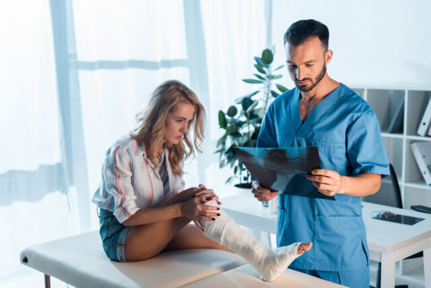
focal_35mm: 50
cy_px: 144
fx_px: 599
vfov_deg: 27.0
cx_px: 216
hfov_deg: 39.6
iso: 320
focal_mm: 50
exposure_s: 1/200
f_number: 3.5
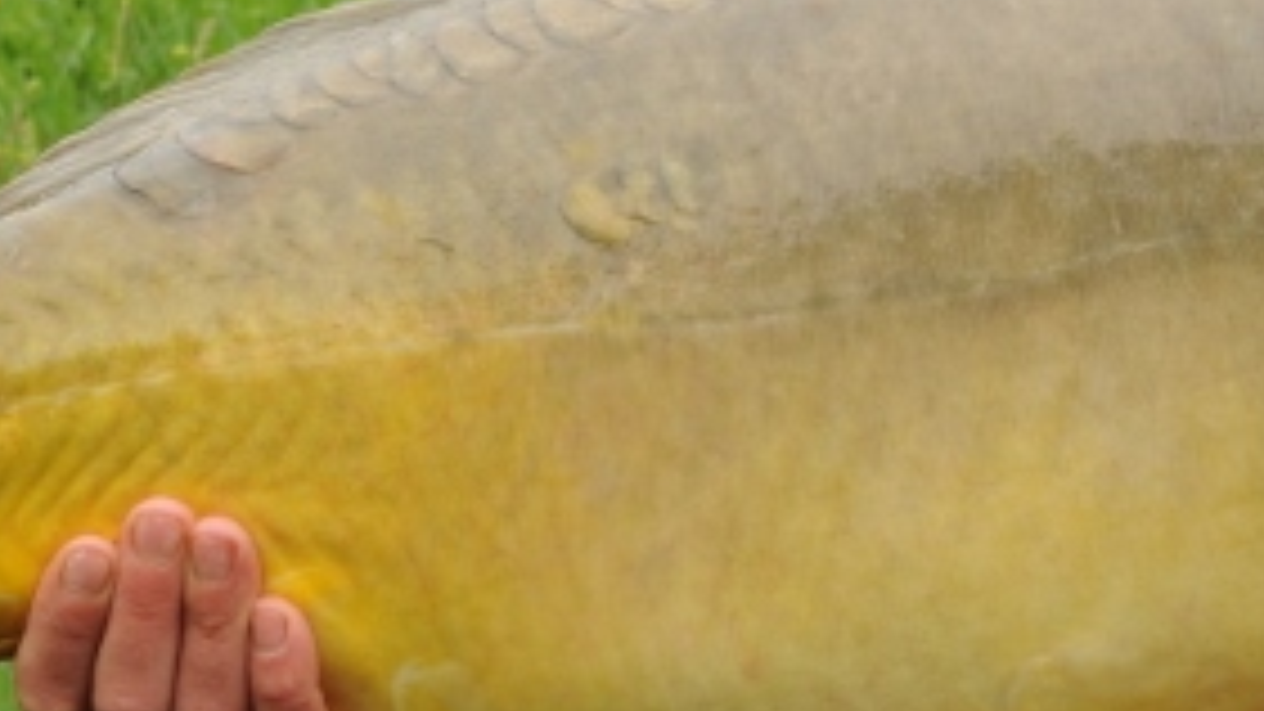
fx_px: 4340
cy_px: 160
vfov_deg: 9.3
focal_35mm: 129
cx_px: 814
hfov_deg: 16.5
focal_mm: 29
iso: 400
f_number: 6.3
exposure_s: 1/160
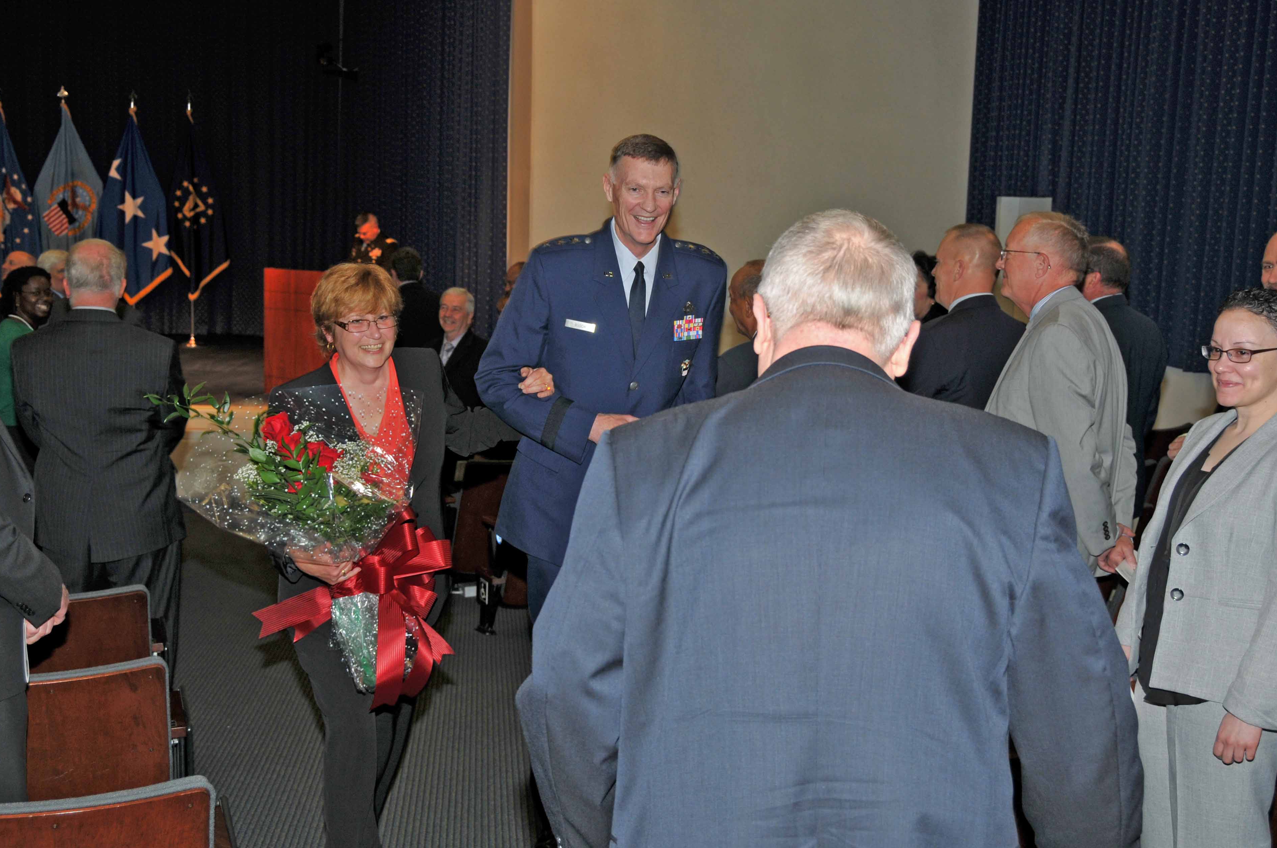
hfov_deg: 44.5
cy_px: 387
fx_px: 1559
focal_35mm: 44
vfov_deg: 30.4
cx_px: 641
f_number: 5
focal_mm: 26
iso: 250
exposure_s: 1/60
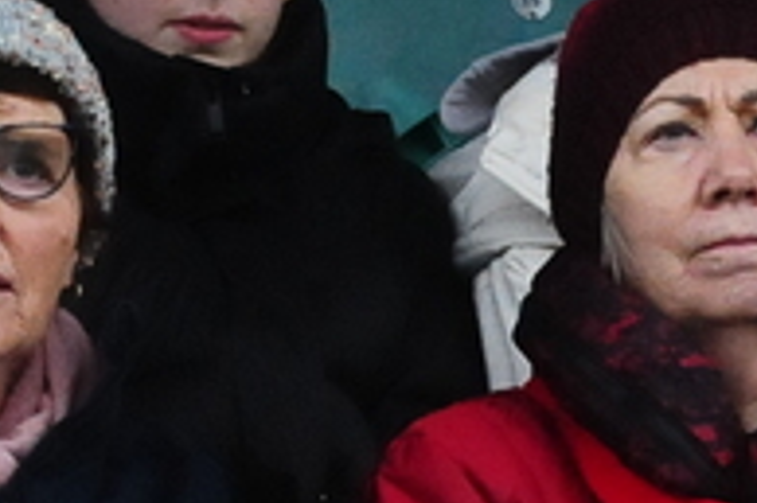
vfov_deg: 1.8
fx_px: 16345
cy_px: 39
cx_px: -636
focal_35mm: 778
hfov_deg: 2.6
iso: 3200
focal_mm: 112
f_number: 8
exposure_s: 1/250
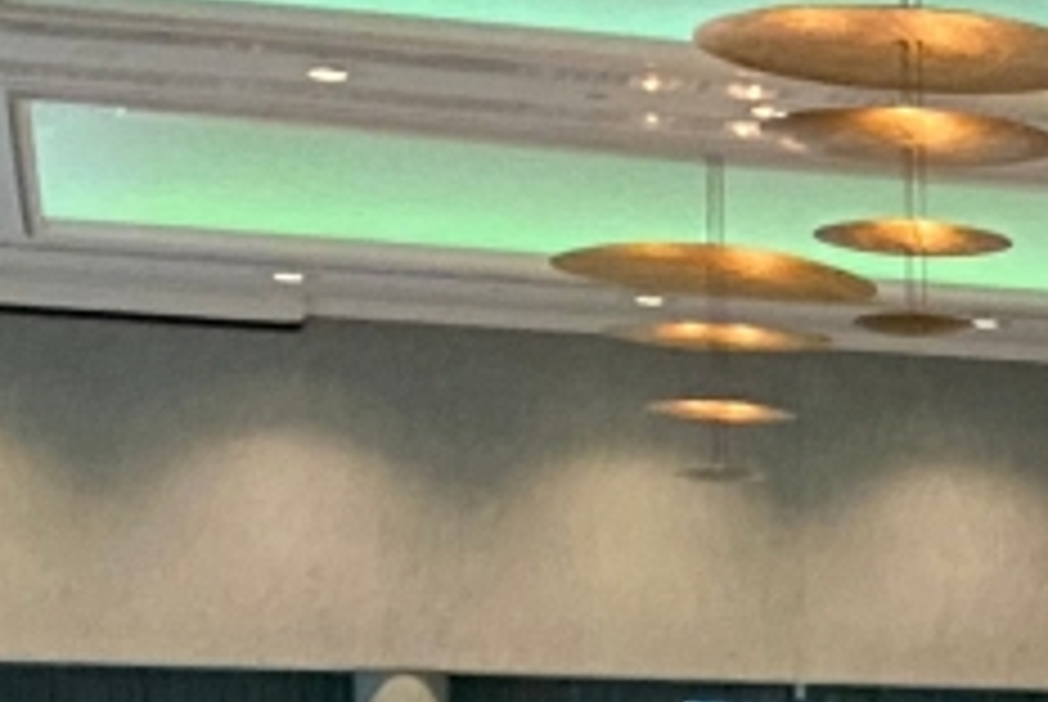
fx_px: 4051
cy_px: 1107
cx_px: 2343
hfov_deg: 12.3
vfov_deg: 9.6
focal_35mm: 139
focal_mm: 4.25
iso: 500
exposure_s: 1/49
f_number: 1.8
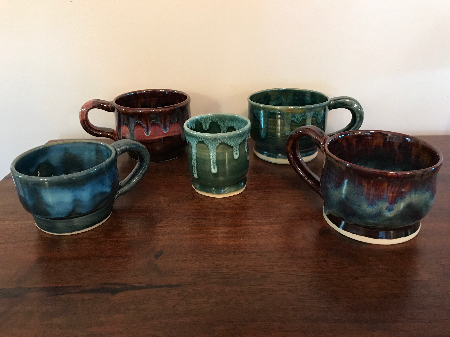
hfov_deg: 63.4
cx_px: 225
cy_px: 168
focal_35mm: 28
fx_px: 364
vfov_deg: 49.7
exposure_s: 1/5
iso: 100
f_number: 1.8
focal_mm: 3.99
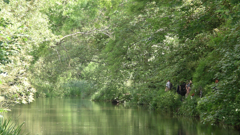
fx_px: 1298
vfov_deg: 6.0
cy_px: 64
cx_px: 120
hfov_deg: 10.6
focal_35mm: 204
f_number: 4.6
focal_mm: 39
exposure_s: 1/160
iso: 200
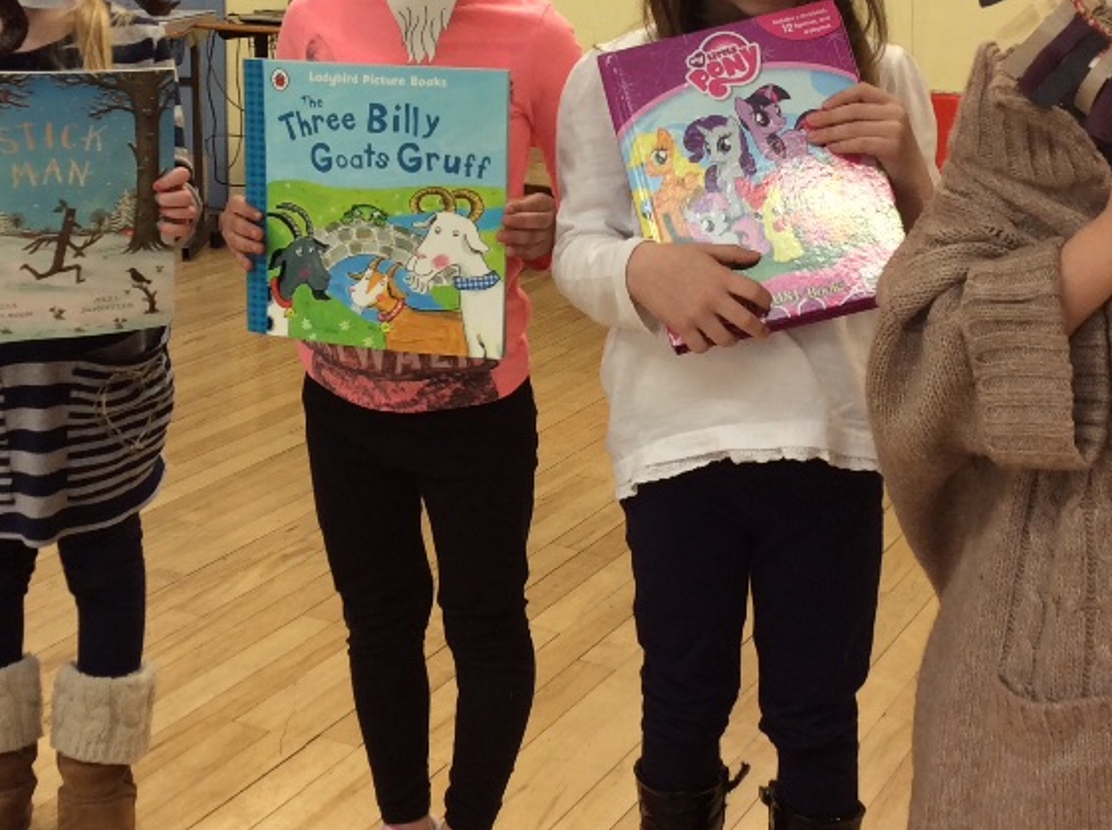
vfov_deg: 25.6
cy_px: 171
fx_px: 1796
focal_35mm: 56
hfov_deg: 34.4
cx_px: 510
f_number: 2.4
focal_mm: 3.3
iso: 32
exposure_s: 1/33
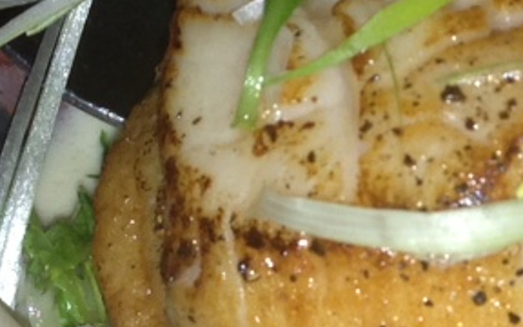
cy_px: 558
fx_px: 2822
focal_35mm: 198
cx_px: 597
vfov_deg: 6.5
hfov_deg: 10.4
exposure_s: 1/28
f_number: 2.4
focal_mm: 4.13
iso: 50
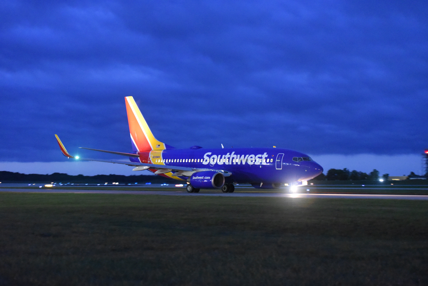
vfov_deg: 19.5
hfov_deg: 28.8
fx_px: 832
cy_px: 143
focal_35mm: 70
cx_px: 214
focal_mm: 70
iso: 12800
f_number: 2.8
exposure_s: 1/30
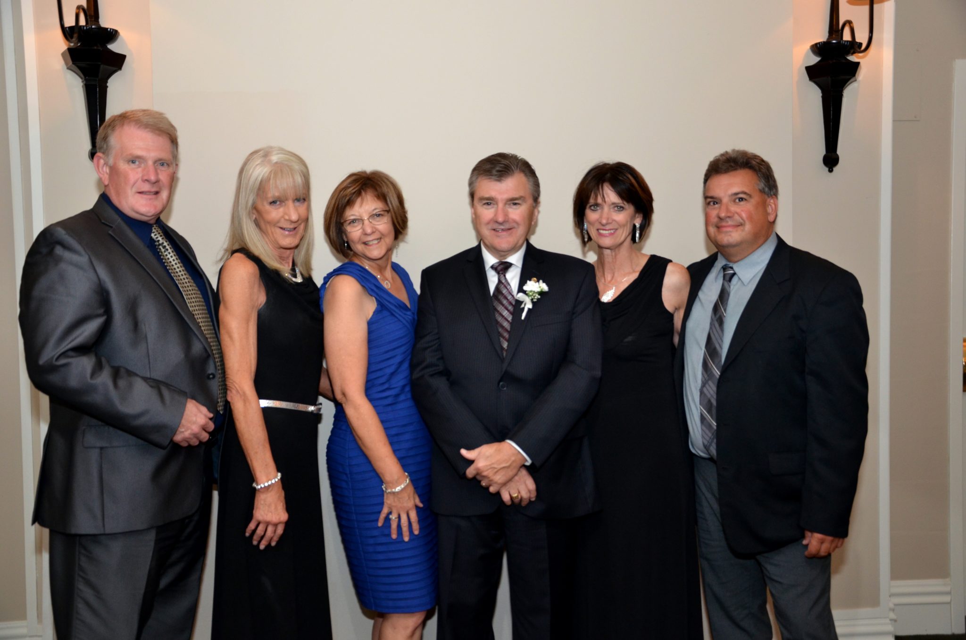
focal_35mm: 36
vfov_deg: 36.7
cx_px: 483
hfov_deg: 53.2
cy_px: 320
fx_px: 964
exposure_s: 1/60
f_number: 4
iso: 800
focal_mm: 24
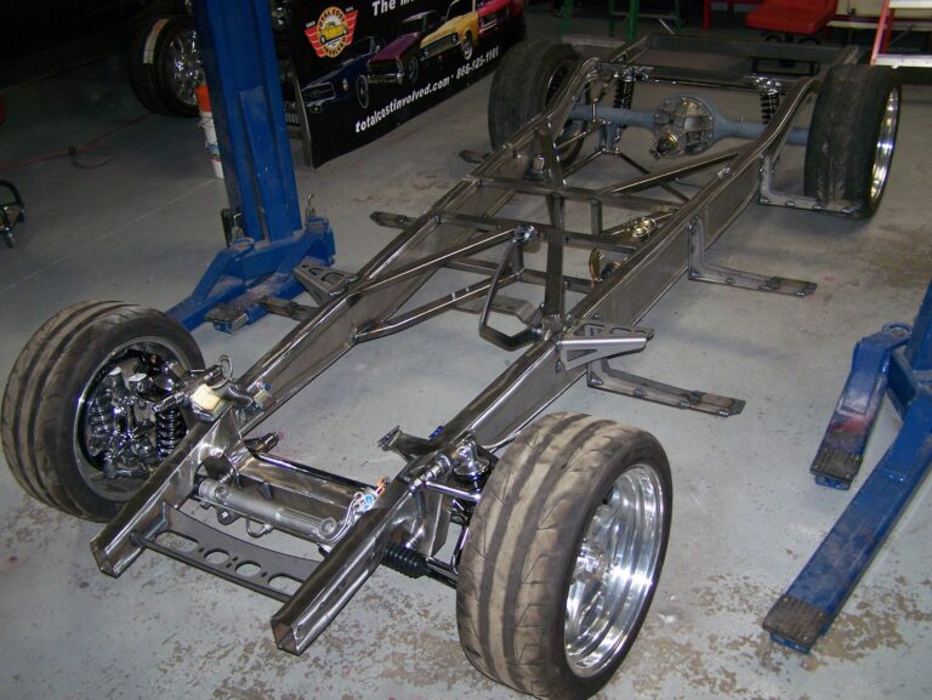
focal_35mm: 38
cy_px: 350
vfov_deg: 37.8
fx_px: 1024
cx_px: 466
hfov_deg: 48.9
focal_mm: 6.3
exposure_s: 1/60
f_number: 2.8
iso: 160
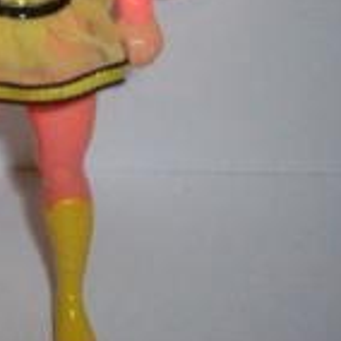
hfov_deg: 16.5
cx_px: -19
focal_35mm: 103
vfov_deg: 16.6
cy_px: 5
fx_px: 1148
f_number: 2.8
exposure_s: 1/128
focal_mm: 6.2
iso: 400
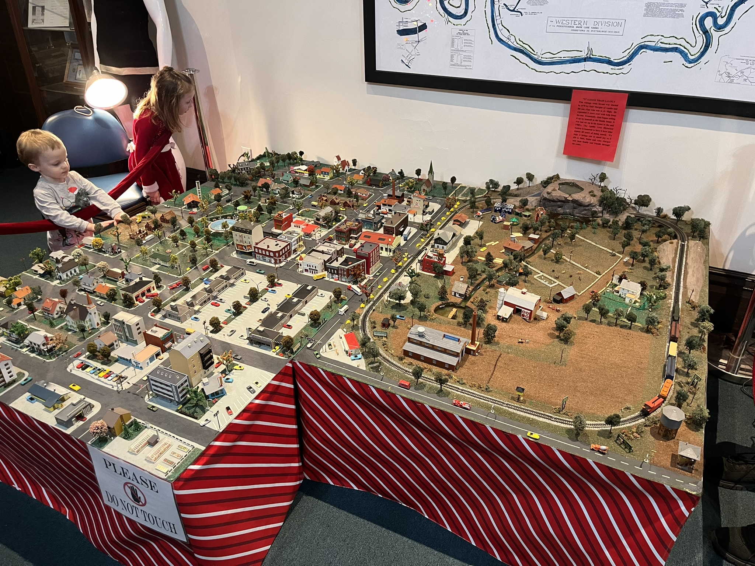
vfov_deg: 53.1
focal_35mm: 26
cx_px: 378
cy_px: 283
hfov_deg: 67.3
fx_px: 567
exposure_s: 1/60
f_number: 1.6
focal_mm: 5.1
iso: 320
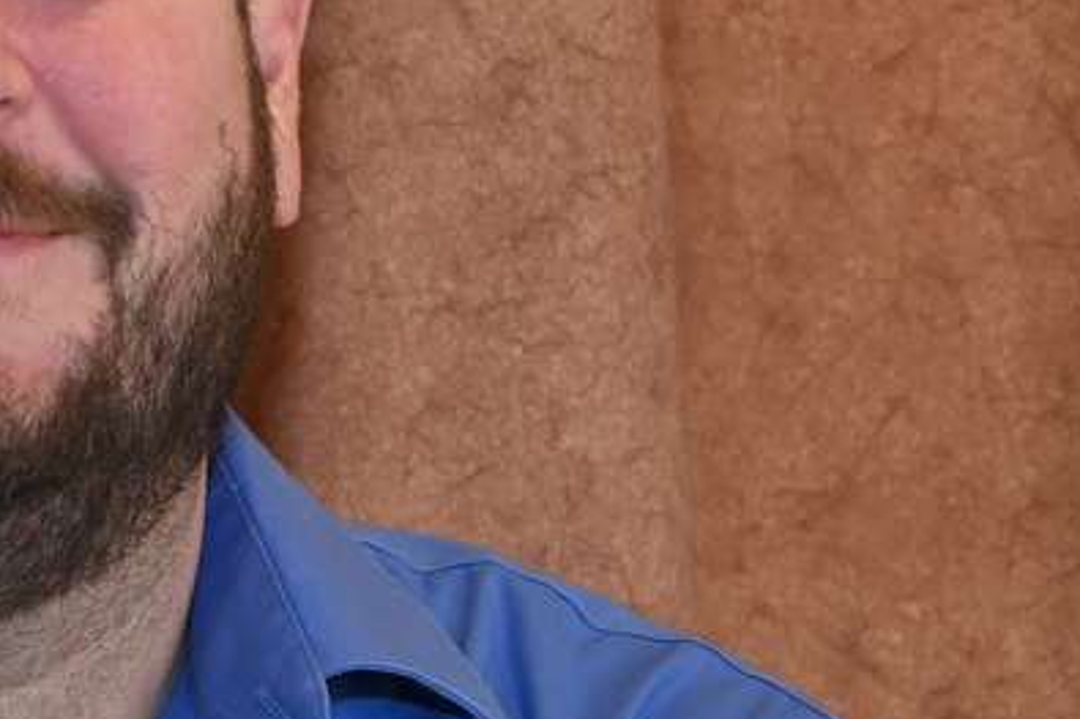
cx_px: -156
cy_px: 323
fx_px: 6837
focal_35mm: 228
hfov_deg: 8.9
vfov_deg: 6.0
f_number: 6.3
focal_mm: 50
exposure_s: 1/125
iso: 2000
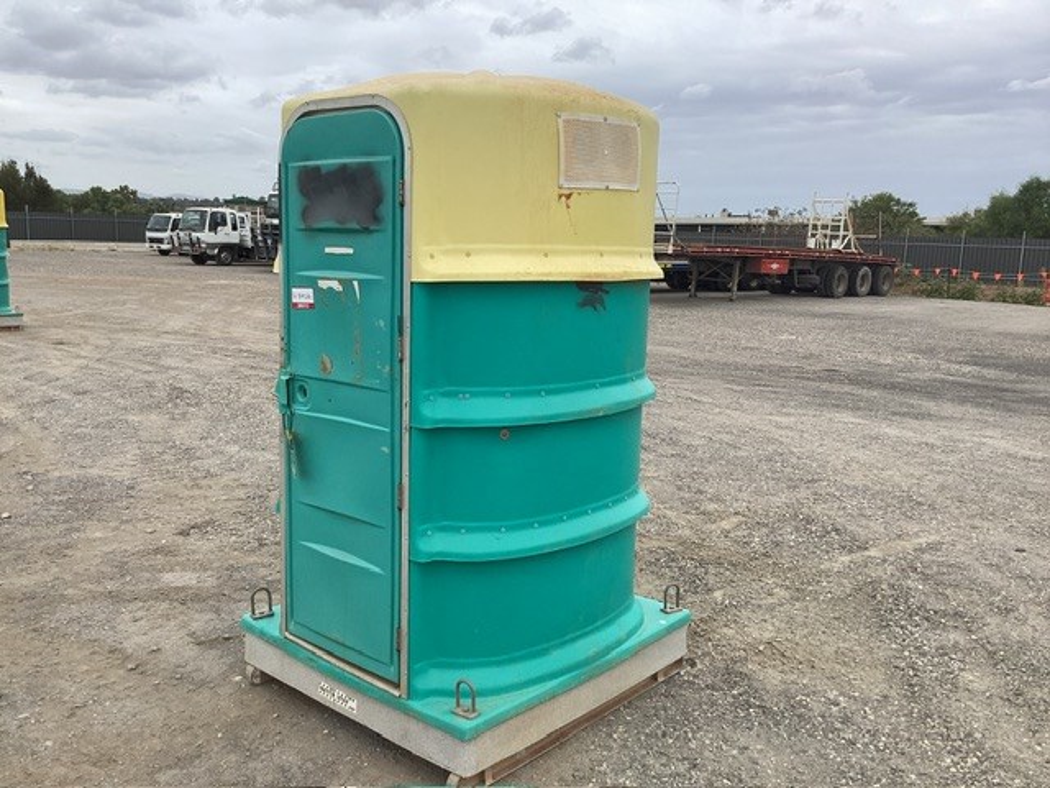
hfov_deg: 58.4
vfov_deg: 45.4
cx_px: 525
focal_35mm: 31
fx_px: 940
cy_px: 394
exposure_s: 1/1131
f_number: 2.4
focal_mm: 3.3
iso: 25
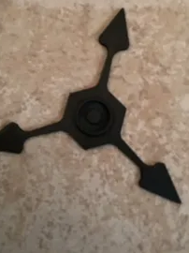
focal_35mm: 46
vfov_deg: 41.2
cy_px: 115
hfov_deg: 31.4
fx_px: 335
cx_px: 82
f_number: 2.4
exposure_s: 1/20
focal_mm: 3.3
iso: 800
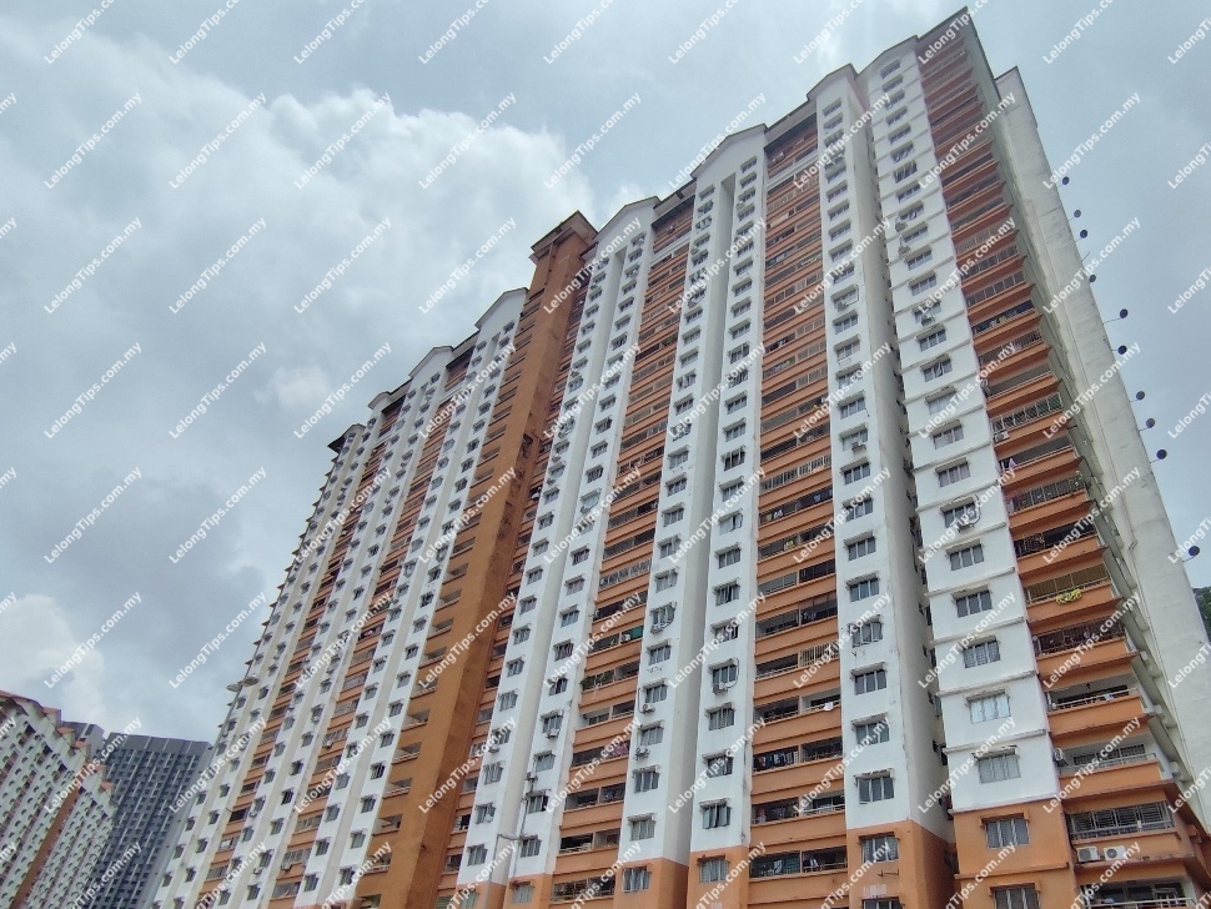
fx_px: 735
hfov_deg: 78.4
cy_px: 549
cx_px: 700
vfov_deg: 62.9
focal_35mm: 21
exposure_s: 1/3606
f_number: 2.2
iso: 50
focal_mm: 1.65
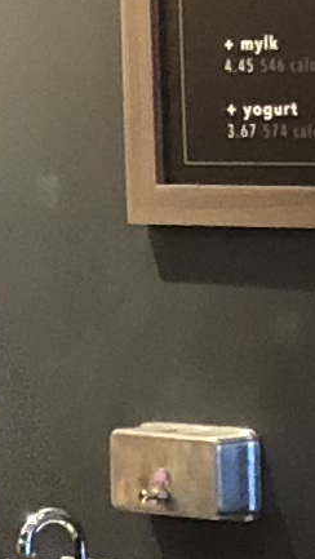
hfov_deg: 4.0
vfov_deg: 7.5
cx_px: -859
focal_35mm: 284
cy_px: -58
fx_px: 4211
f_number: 1.8
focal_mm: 3.99
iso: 100
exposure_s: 1/15
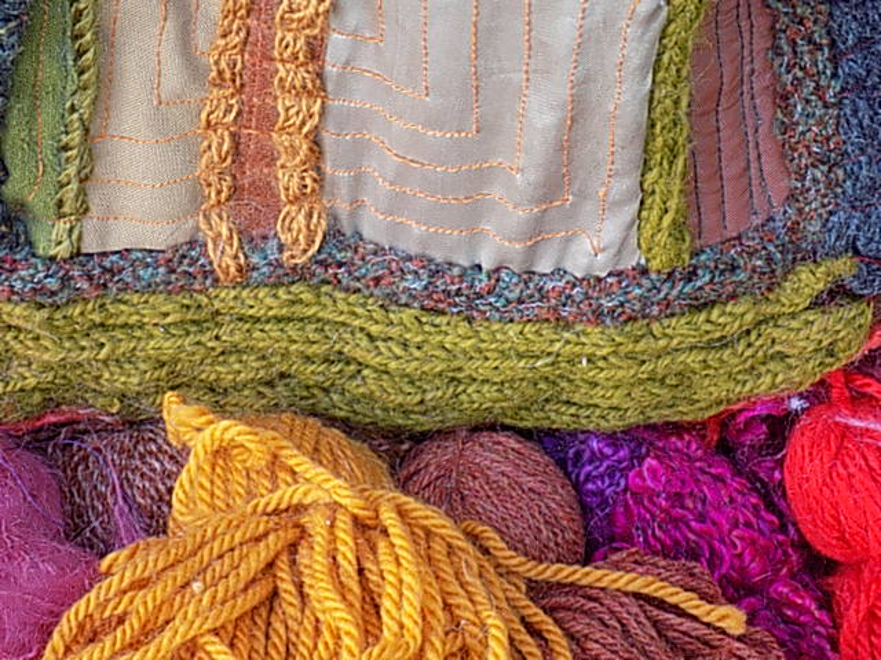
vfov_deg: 13.8
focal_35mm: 107
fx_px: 2723
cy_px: 330
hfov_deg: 18.4
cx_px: 440
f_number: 4.7
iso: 140
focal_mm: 19.1
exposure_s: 1/30
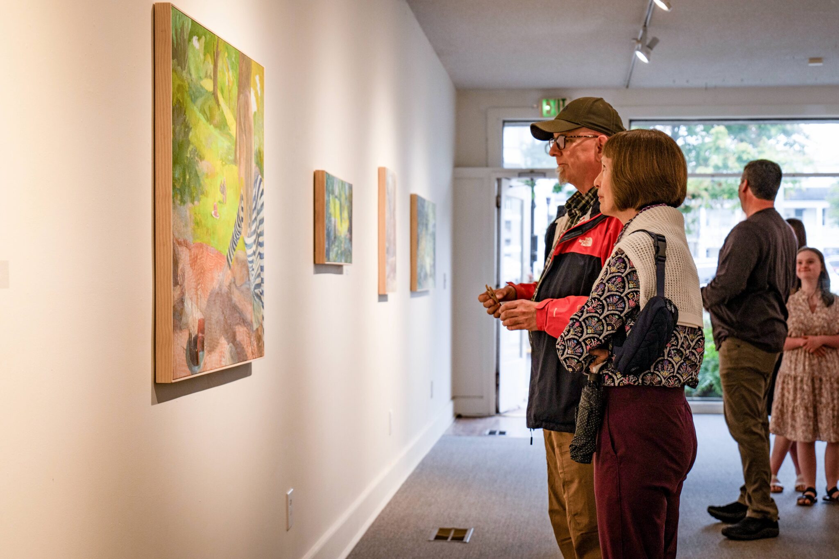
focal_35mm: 60
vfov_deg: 22.6
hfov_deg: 33.4
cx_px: 420
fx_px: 1398
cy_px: 280
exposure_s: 1/60
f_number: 5.6
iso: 640
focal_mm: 60
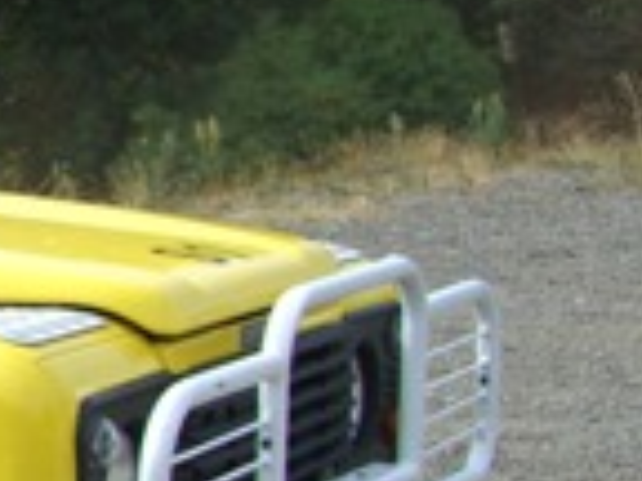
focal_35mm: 169
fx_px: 3134
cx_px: -709
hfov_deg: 10.6
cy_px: 285
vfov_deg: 8.8
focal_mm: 7.9
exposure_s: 1/160
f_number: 5.6
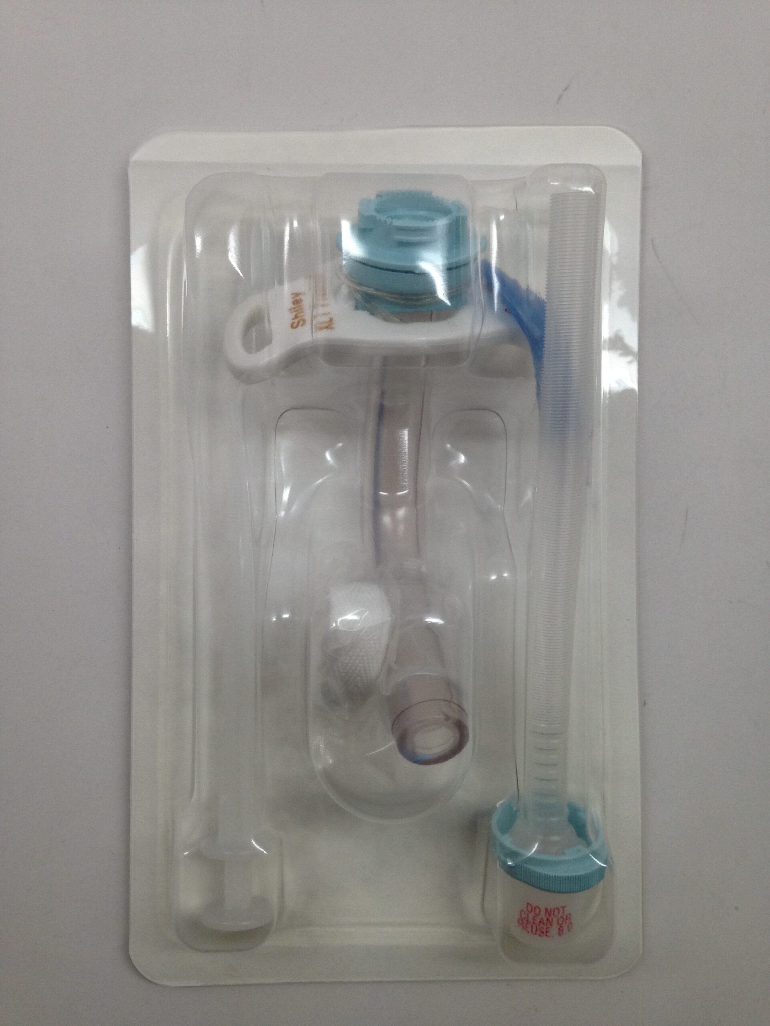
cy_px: 513
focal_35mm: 33
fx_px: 979
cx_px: 385
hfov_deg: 42.9
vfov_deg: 55.4
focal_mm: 4.12
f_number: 2.4
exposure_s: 1/120
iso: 80
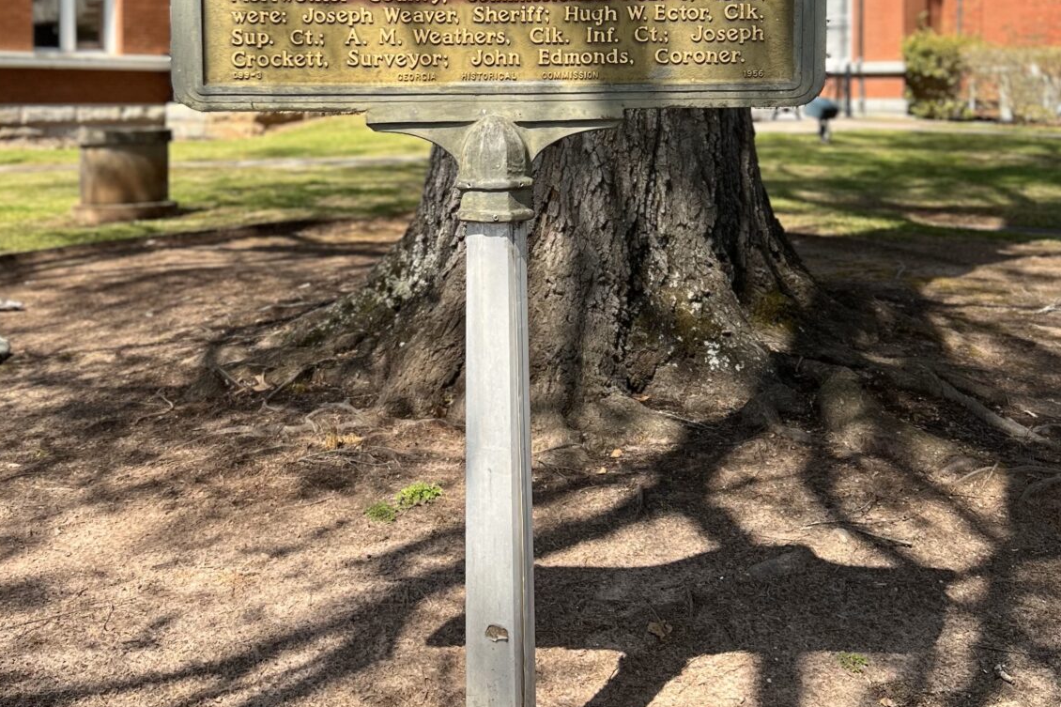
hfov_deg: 40.3
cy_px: 116
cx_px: 506
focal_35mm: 49
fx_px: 1444
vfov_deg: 26.9
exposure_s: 1/1972
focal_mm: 5.7
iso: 50
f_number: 1.5
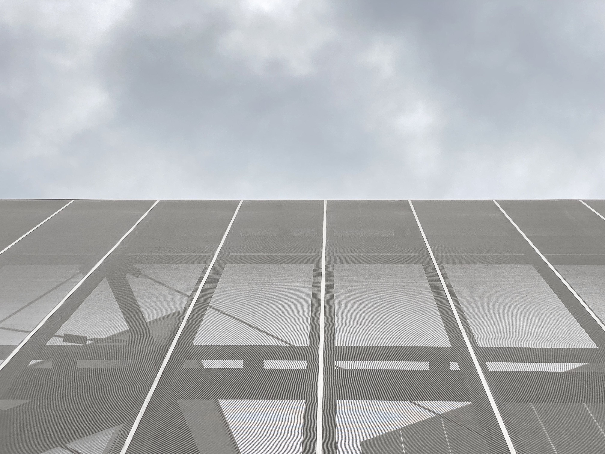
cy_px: 227
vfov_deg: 28.0
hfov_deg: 36.8
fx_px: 909
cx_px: 302
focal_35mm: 52
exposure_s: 1/120
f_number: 2
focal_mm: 6
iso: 100
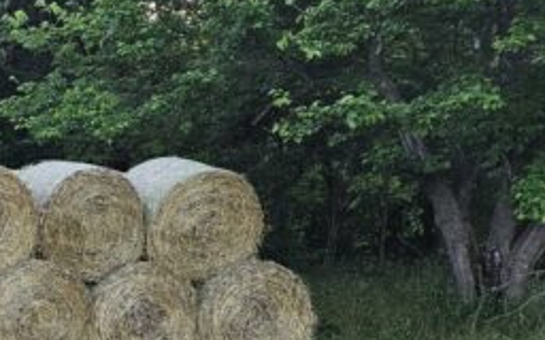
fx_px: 1084
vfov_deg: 17.7
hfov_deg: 23.2
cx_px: -255
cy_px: 283
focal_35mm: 73
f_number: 1.8
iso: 40
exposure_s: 1/120
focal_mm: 5.4
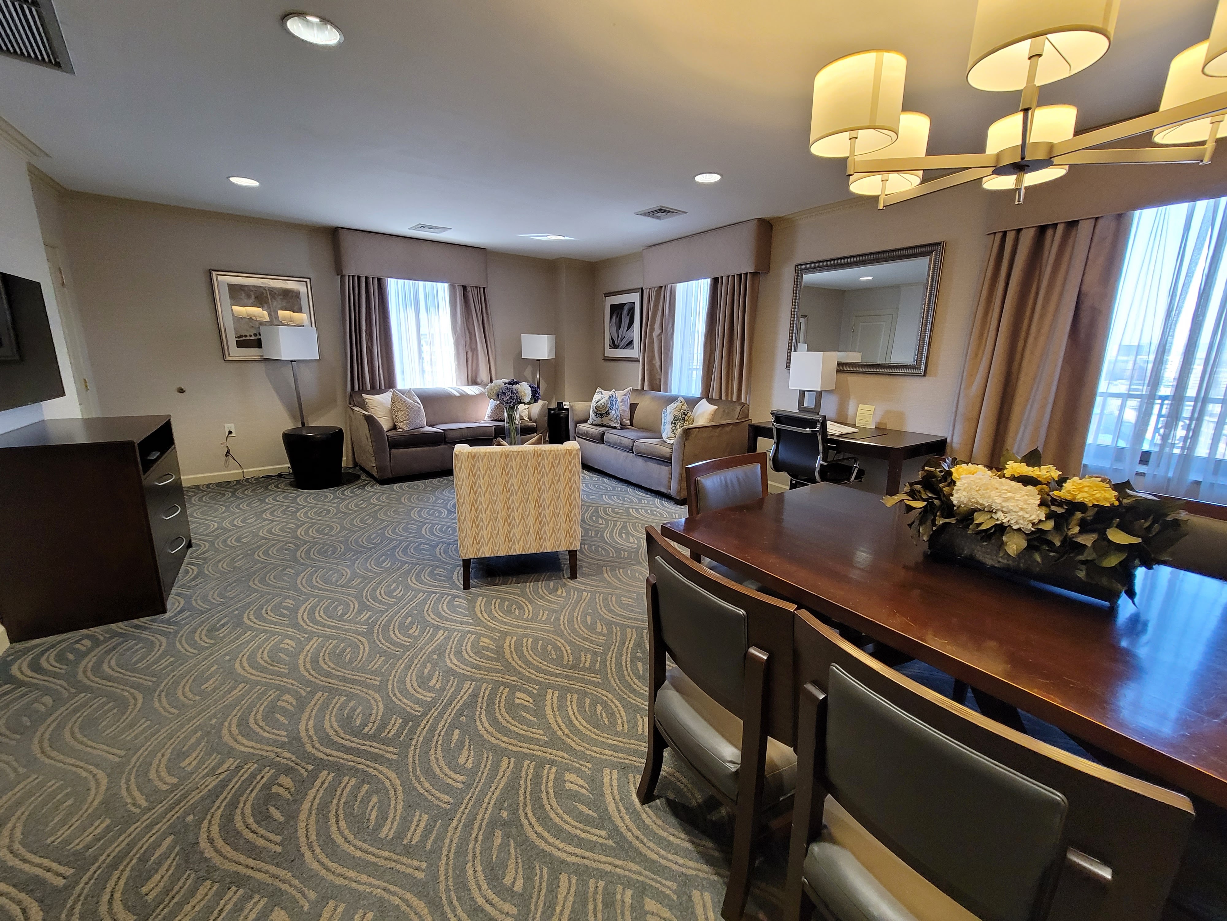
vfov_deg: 89.9
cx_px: 614
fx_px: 461
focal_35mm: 13
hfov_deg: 106.2
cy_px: 460
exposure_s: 1/59
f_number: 2.2
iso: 320
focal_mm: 2.2
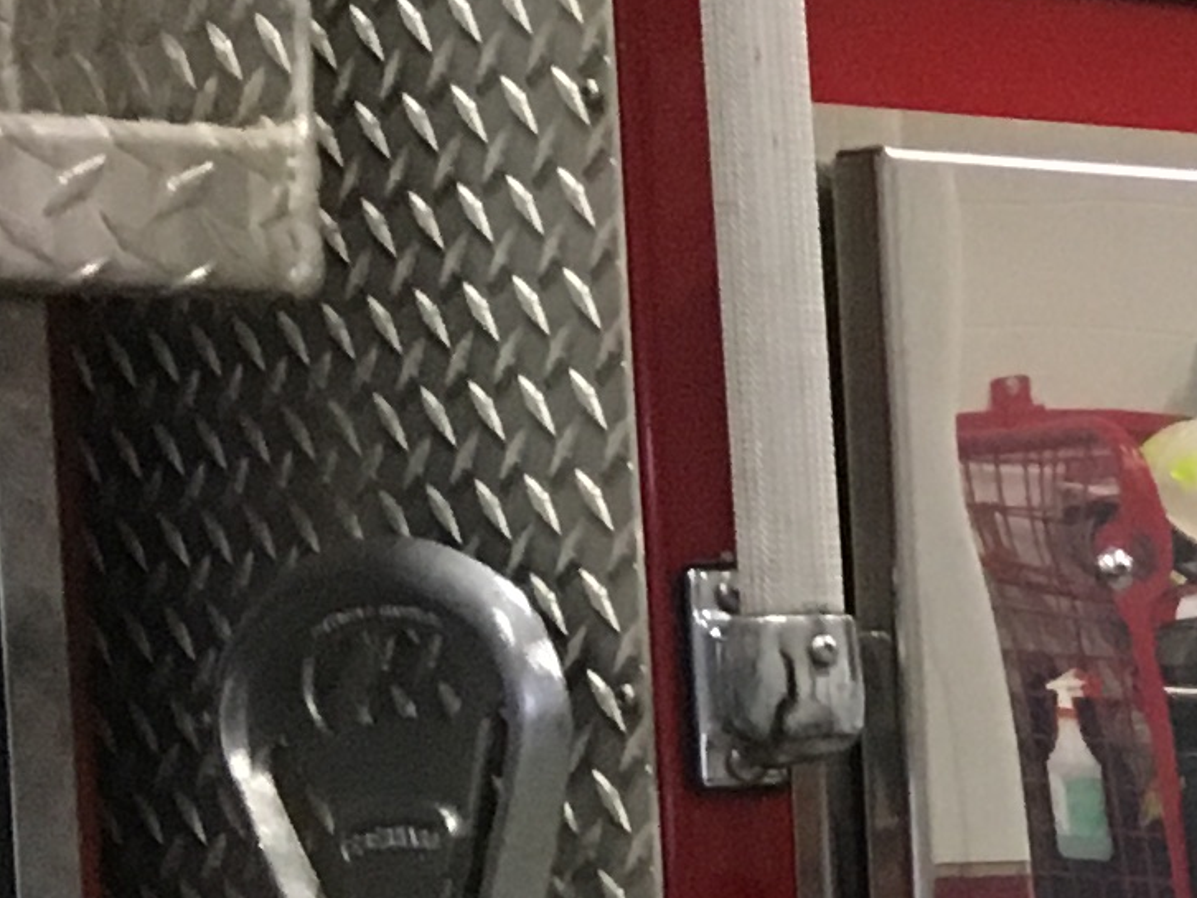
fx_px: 5569
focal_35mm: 161
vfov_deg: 9.1
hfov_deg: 10.1
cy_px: 997
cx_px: 3217
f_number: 2.2
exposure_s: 1/30
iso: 160
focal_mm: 4.15
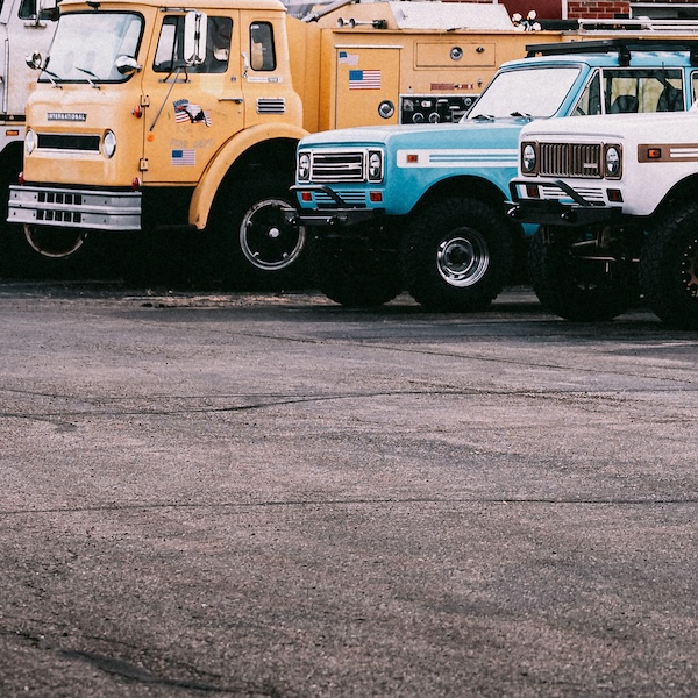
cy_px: -340
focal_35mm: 166
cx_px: 1059
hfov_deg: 10.2
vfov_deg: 10.2
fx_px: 3787
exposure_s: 1/200
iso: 125
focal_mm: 55
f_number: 4
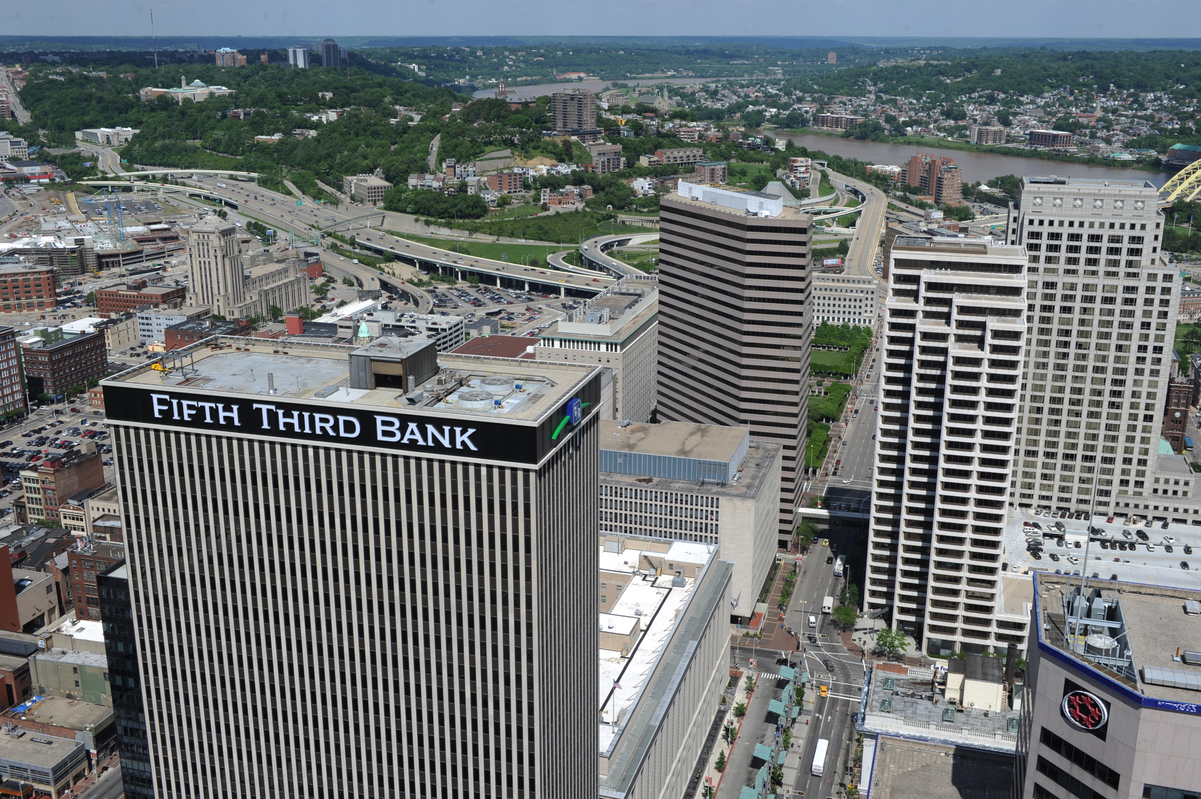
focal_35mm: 38
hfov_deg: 50.7
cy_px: 400
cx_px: 600
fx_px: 1267
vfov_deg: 35.0
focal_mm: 38
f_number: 10
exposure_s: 1/250
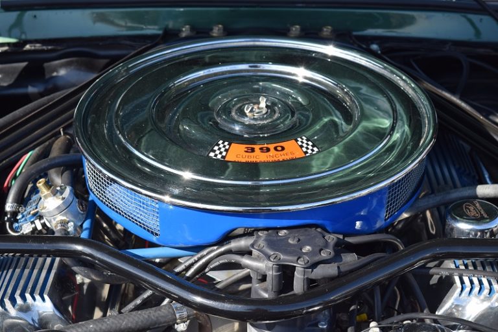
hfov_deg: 27.0
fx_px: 1037
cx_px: 249
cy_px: 166
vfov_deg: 18.2
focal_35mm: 75
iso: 200
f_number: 9
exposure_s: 1/320
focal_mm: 50
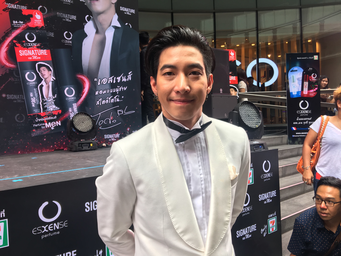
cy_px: 128
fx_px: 286
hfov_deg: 61.7
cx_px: 170
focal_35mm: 29
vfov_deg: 48.2
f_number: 2.2
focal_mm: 4.15
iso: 32
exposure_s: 1/100
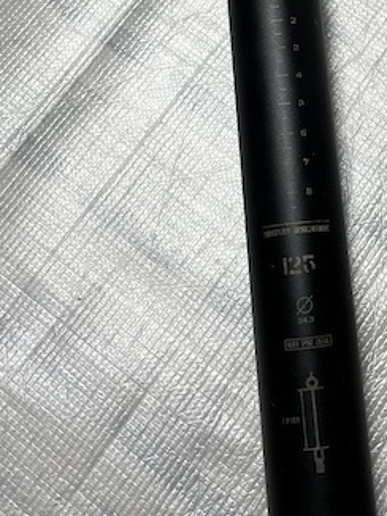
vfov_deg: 28.8
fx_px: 953
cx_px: 317
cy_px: 29
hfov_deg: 22.6
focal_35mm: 64
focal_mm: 4.2
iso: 64
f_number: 1.6
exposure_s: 1/121
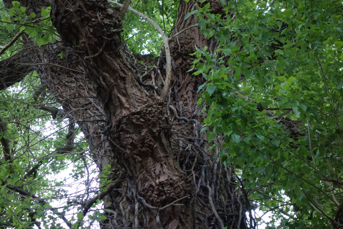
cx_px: 172
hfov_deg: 20.4
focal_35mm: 100
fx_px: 953
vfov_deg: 13.7
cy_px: 114
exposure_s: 1/80
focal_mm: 37.1
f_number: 4.9
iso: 800
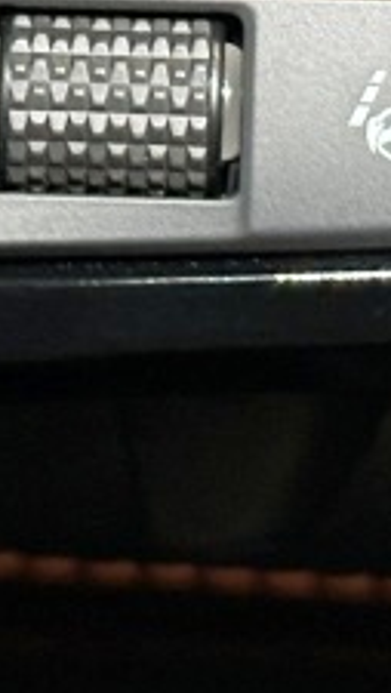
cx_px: 166
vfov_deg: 8.9
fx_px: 4375
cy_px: -157
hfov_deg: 5.1
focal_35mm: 238
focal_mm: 6.86
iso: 400
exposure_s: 1/40
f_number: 1.78
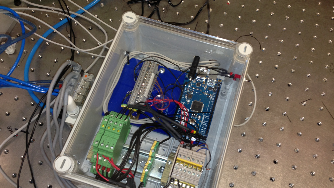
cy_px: 112
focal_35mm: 37
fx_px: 328
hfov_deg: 54.0
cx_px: 162
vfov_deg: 31.9
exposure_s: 1/27
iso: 50
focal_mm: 4.13
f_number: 2.4
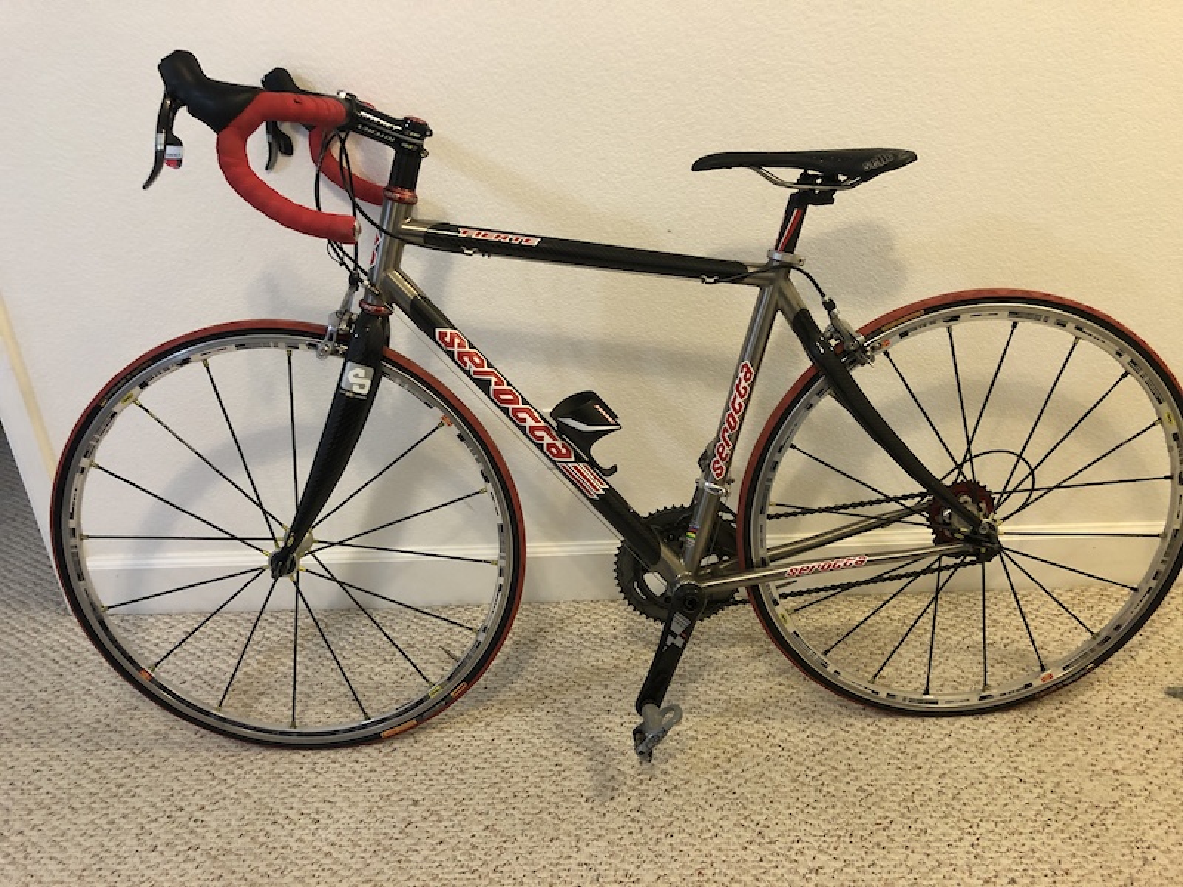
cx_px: 592
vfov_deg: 49.7
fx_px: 957
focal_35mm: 28
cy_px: 444
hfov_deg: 63.4
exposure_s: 1/15
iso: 50
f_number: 1.8
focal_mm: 3.99
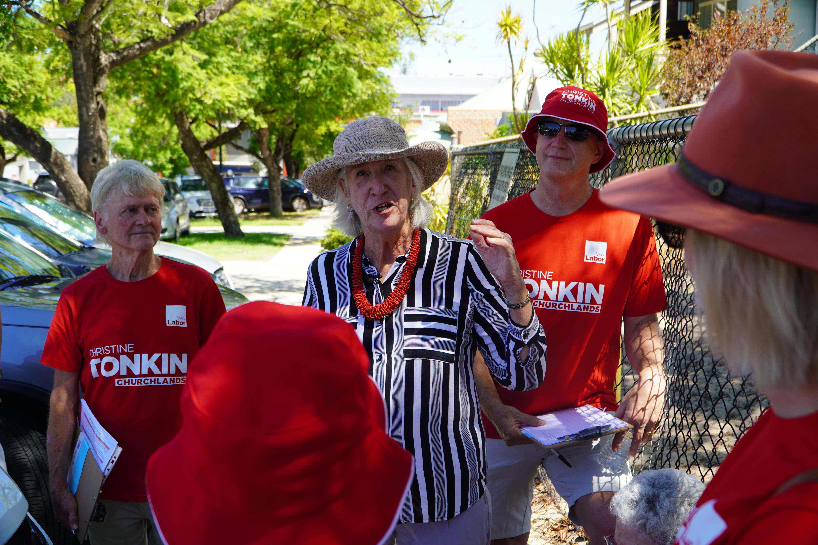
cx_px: 409
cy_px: 272
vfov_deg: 31.9
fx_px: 954
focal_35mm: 42
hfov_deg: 46.4
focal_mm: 28
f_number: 5
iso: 100
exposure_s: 1/200
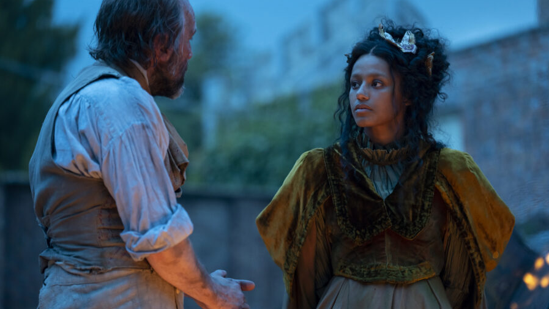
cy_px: 157
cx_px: 275
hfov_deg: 17.3
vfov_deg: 9.8
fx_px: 1805
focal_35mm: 124
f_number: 2.8
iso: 1000
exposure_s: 1/500
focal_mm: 118
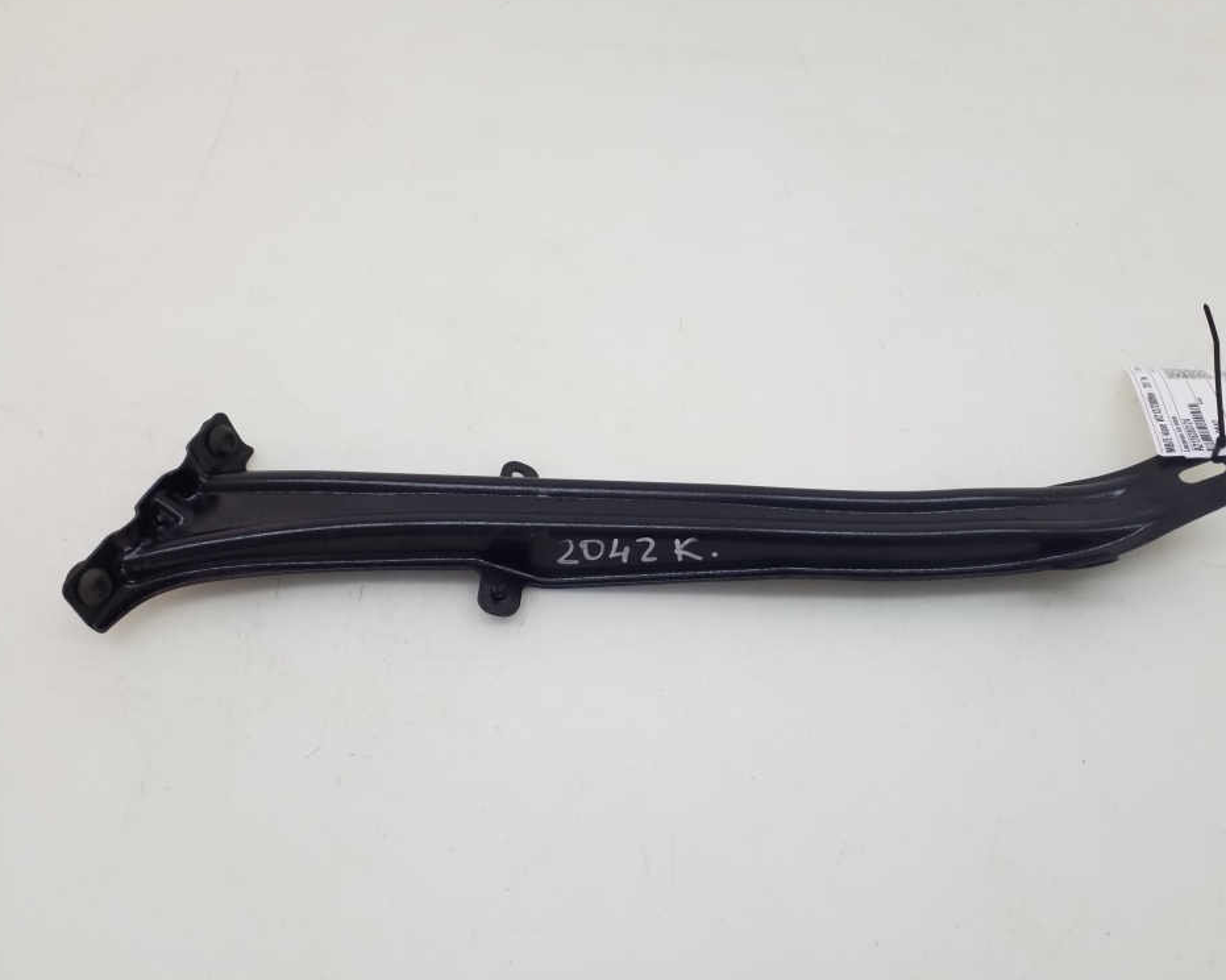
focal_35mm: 29
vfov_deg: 49.9
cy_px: 497
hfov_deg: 60.4
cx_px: 657
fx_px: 1052
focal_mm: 3.6
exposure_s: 1/50
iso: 64
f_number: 1.9
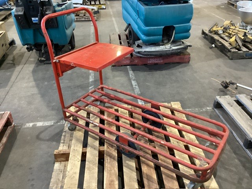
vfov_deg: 45.4
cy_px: 94
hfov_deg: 58.4
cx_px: 126
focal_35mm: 31
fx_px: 226
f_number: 2.4
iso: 400
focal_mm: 3.3
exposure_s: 1/40
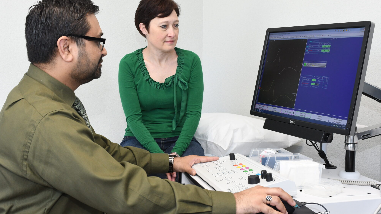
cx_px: 191
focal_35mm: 45
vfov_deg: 26.5
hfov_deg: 45.5
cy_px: 93
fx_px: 455
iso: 1100
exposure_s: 1/80
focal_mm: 28
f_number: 7.1
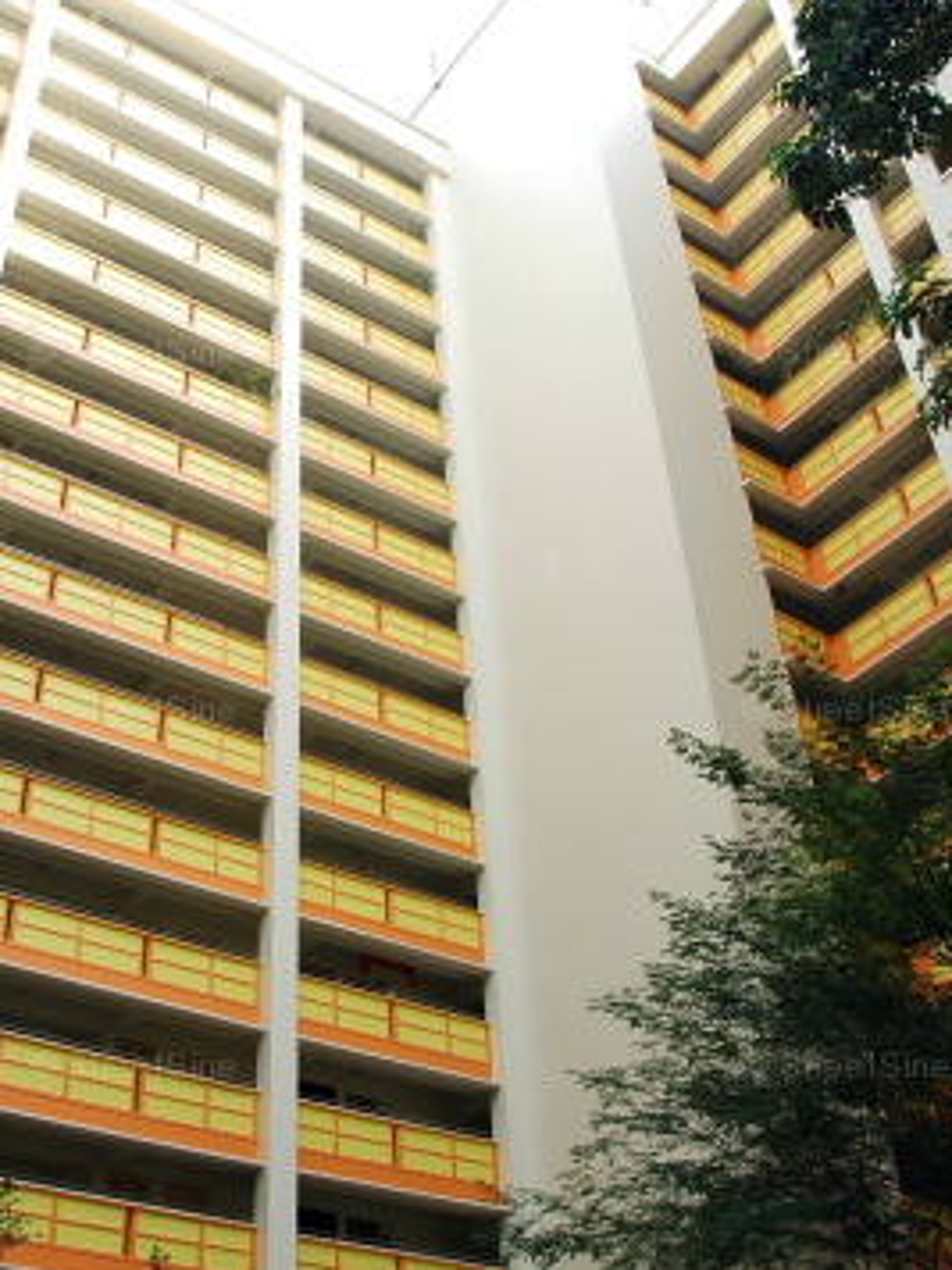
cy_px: 630
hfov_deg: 35.5
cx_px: 296
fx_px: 1467
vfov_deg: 46.8
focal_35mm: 40
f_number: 5
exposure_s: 1/400
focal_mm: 18
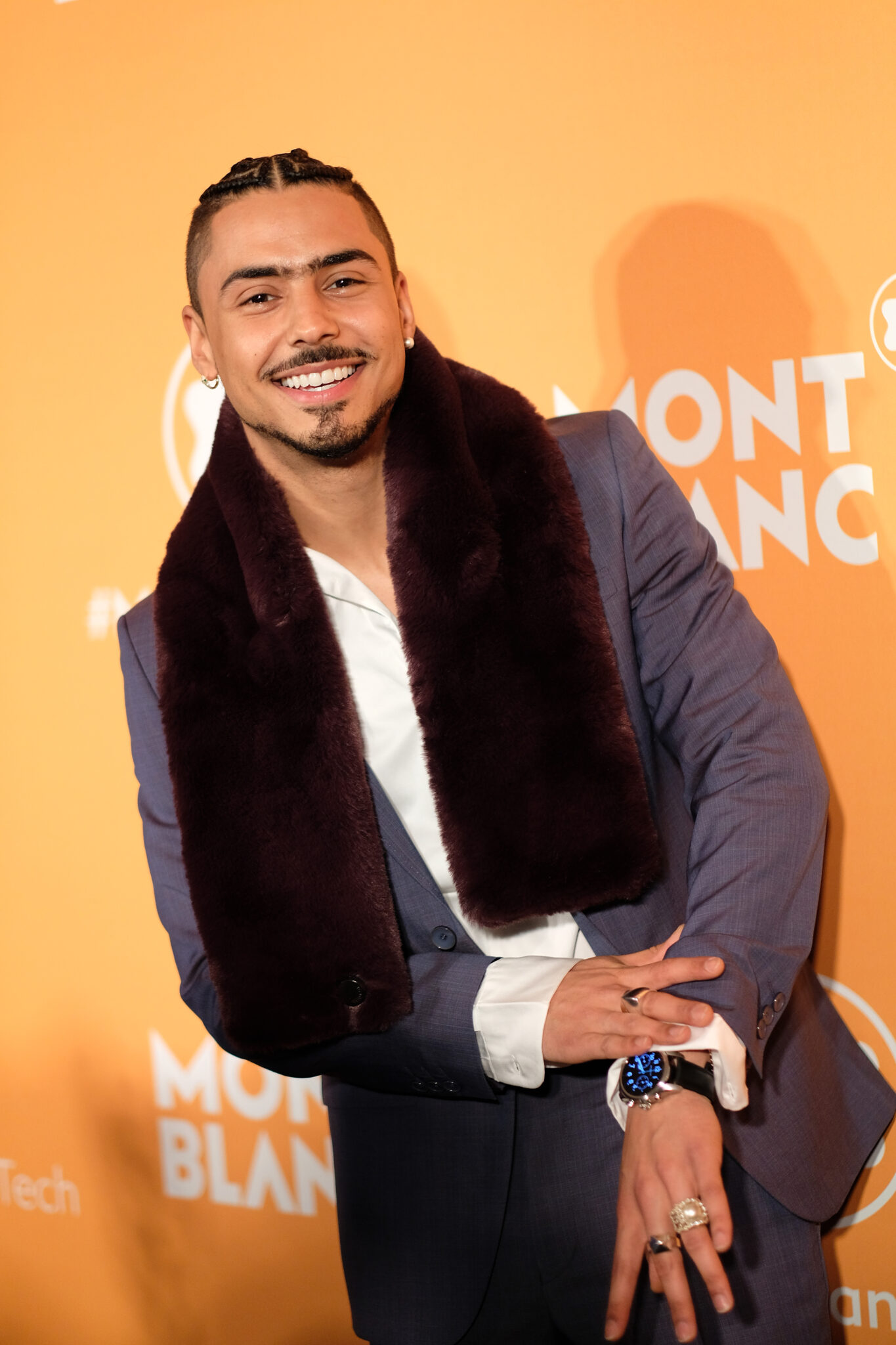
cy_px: 672
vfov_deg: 24.2
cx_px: 448
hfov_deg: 16.3
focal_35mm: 84
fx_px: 3136
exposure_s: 1/250
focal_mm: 56
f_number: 1.2
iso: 640
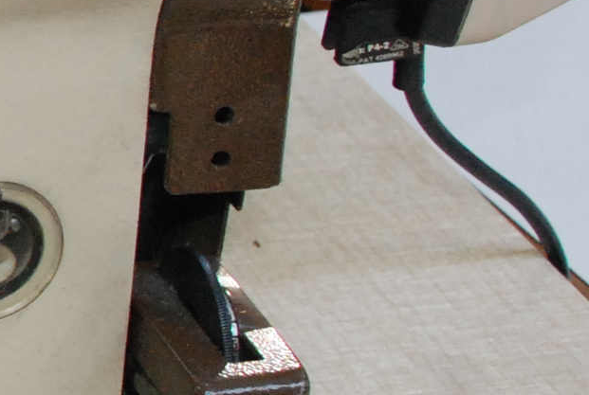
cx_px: -640
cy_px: 50
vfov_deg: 10.9
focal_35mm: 126
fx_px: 2066
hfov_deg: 13.5
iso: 1250
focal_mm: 18
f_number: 5.6
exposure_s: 1/80
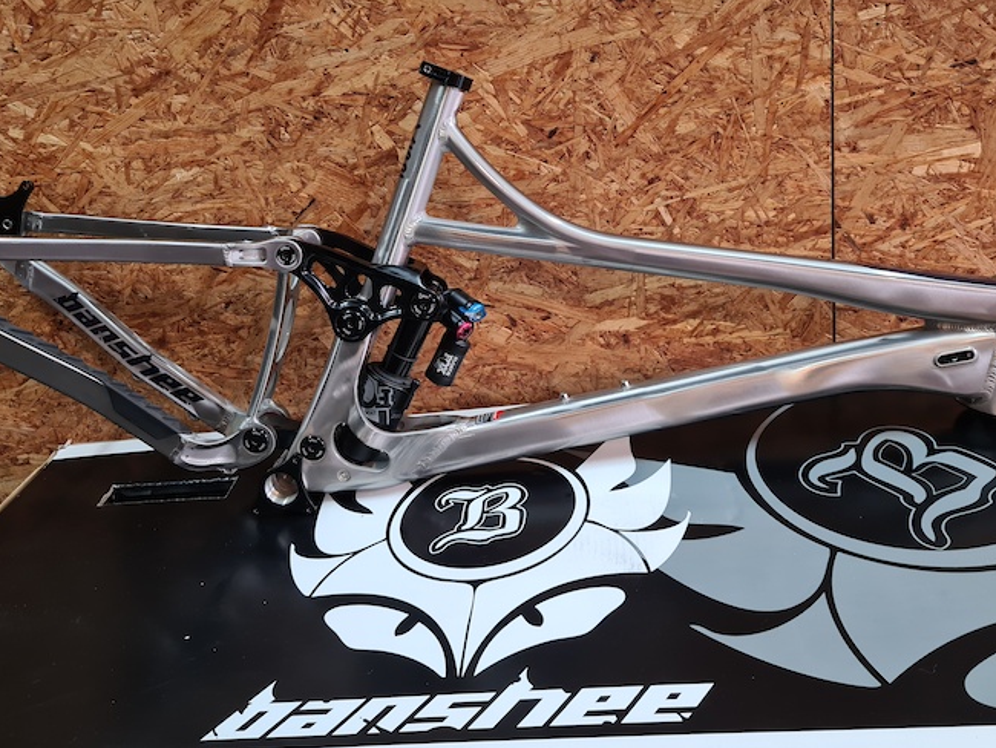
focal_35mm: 32
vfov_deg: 44.0
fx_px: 921
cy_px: 303
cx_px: 475
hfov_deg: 56.8
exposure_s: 1/50
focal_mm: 5.4
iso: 320
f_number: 1.8
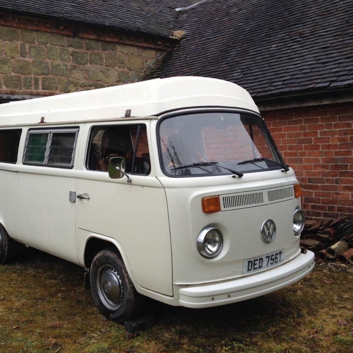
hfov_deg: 39.9
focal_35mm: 42
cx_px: 145
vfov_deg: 40.0
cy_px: 178
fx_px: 485
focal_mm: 4.28
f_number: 2.4
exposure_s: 1/890
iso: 50
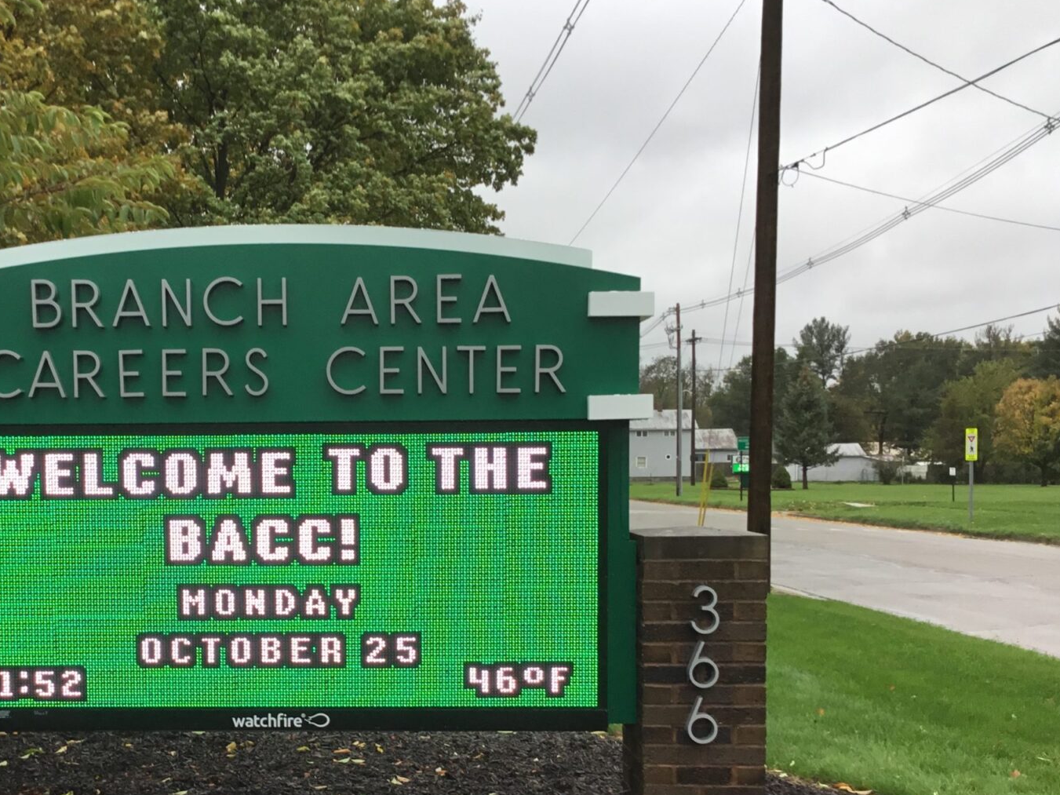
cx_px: 306
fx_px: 1439
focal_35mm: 47
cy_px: 542
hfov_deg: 39.7
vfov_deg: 30.6
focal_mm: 3.3
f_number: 2.4
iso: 25
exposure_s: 1/234
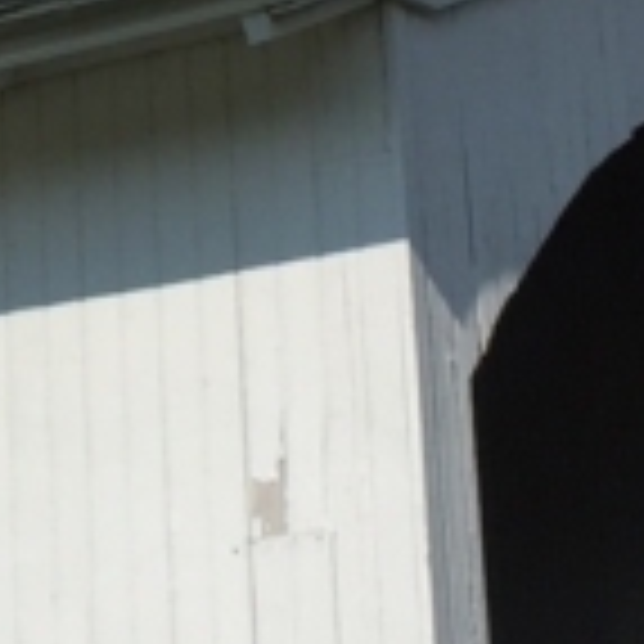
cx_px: -376
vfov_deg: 9.4
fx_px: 3894
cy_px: 18
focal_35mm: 185
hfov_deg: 9.2
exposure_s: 1/4950
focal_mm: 4.15
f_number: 2.2
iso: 32
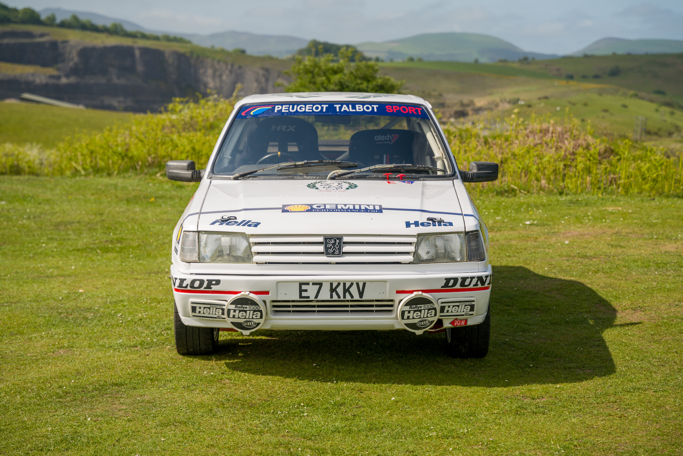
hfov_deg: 28.8
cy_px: 228
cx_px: 342
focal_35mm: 70
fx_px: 1328
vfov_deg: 19.5
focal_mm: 70
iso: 200
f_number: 4
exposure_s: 1/800
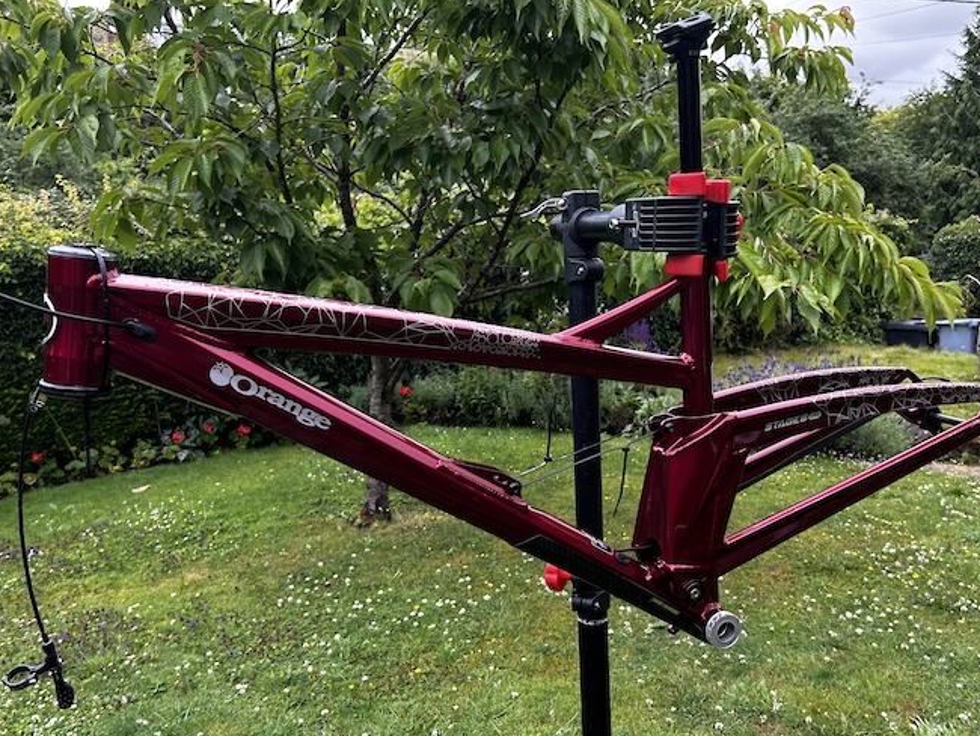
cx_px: 520
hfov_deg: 56.8
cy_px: 422
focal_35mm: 32
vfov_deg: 44.1
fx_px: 906
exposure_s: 1/443
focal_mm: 5.7
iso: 50
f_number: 1.5
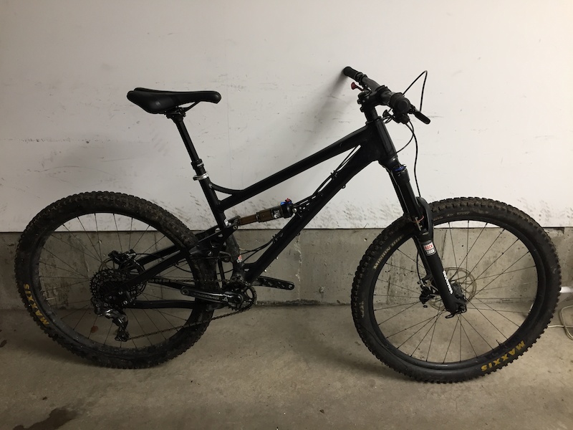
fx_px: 480
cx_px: 286
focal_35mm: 29
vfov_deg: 48.2
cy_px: 215
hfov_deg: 61.7
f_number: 2.2
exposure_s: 1/30
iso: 80
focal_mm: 4.15
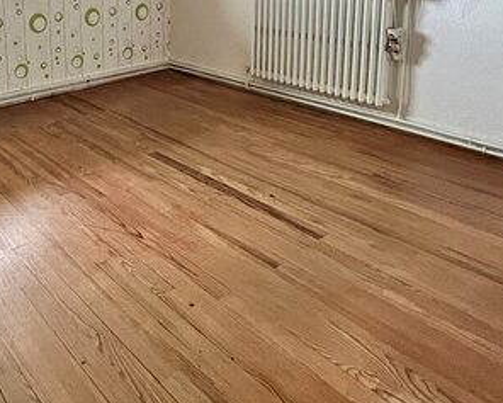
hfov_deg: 54.1
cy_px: 25
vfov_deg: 43.4
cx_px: 90
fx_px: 447
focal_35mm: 30
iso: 250
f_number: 1.8
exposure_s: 1/62
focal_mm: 1.57
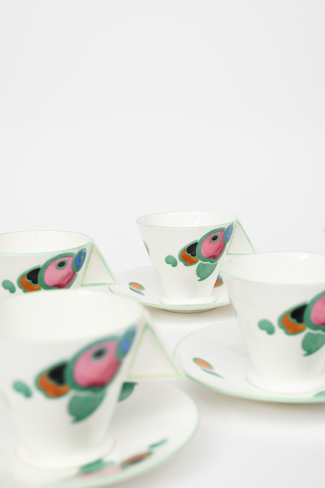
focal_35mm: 58
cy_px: 270
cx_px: 159
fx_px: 785
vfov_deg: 34.5
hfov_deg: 23.4
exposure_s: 1/200
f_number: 5
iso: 100
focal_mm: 32
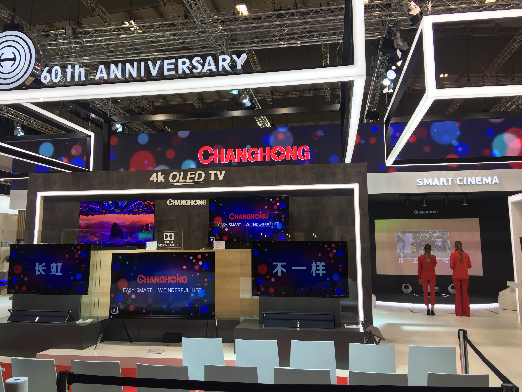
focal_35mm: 29
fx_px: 437
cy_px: 196
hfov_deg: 61.7
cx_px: 261
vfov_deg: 48.2
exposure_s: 1/50
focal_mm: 4.15
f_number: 2.2
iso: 32
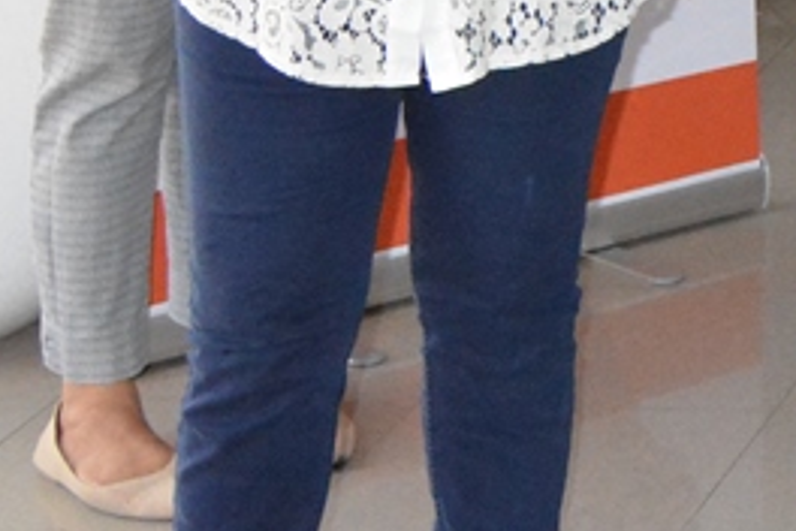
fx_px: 3578
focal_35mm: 162
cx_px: 1999
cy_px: -694
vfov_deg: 7.9
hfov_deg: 10.6
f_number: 8
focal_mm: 19
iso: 3200
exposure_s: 1/200
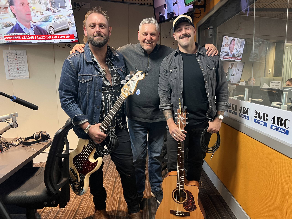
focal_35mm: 26
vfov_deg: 53.1
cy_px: 110
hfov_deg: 67.3
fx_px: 219
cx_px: 146
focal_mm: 5.7
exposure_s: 1/50
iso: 160
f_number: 1.5
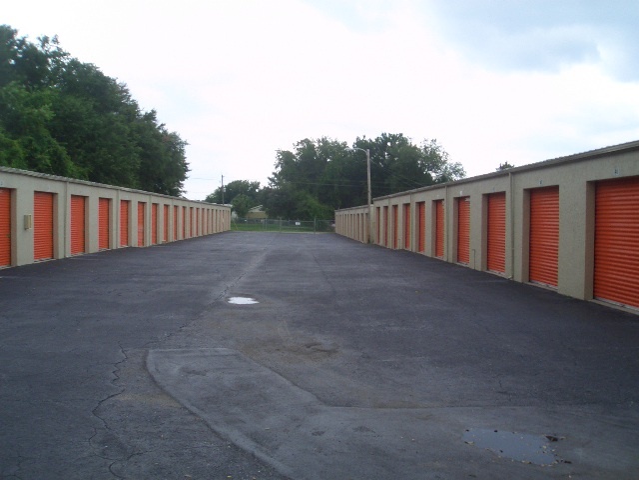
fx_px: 665
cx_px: 320
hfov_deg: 51.4
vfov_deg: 39.7
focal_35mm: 36
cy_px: 240
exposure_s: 1/160
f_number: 4
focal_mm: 4.8
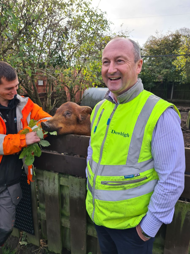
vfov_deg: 67.3
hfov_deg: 53.1
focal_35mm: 26
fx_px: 190
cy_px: 127
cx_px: 95
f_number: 1.8
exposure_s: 1/668
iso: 50
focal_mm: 5.4
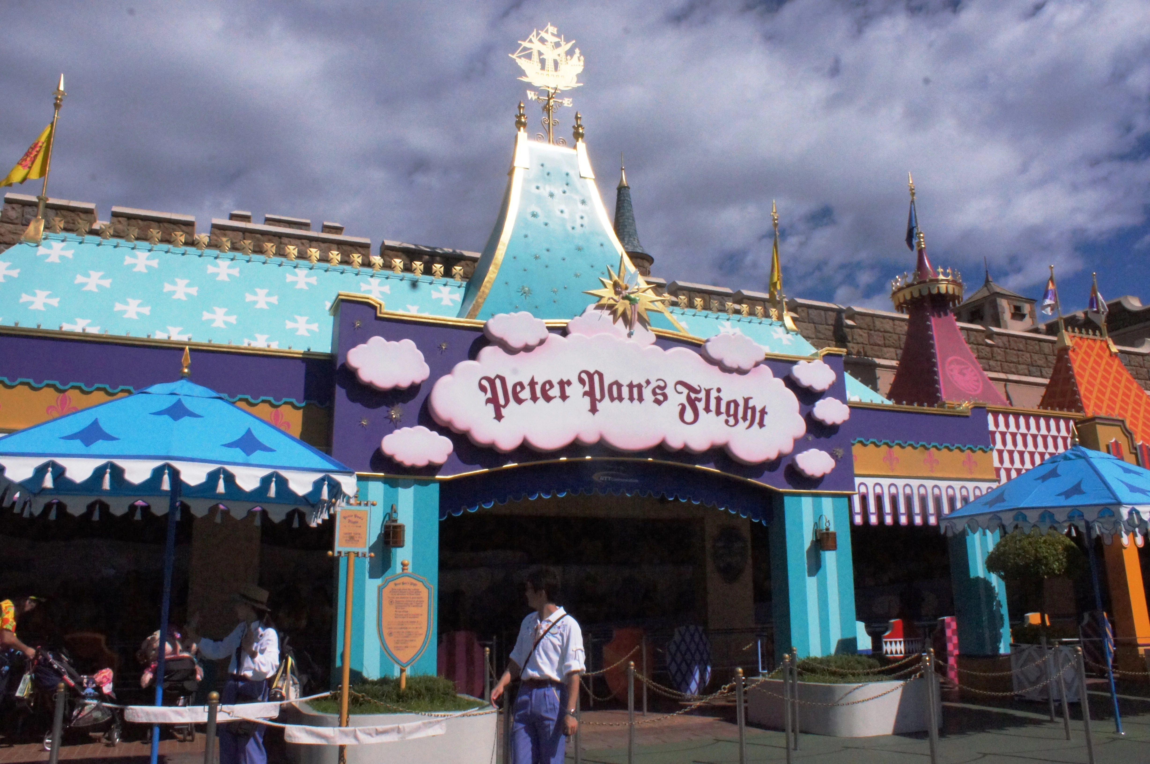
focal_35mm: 27
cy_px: 382
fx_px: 862
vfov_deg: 47.8
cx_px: 575
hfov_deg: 67.4
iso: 3200
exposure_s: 1/4000
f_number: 20
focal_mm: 18
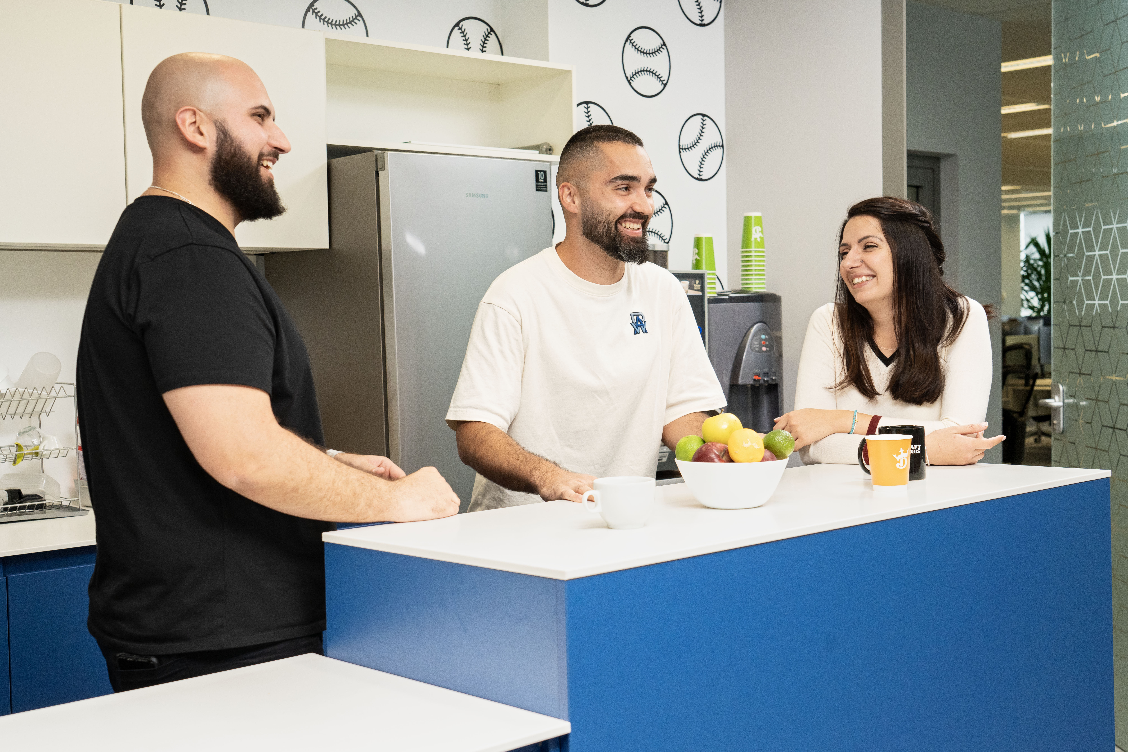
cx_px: 564
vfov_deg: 29.2
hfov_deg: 42.7
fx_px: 1441
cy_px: 376
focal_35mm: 46
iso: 1600
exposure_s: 1/200
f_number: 6.3
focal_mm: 46
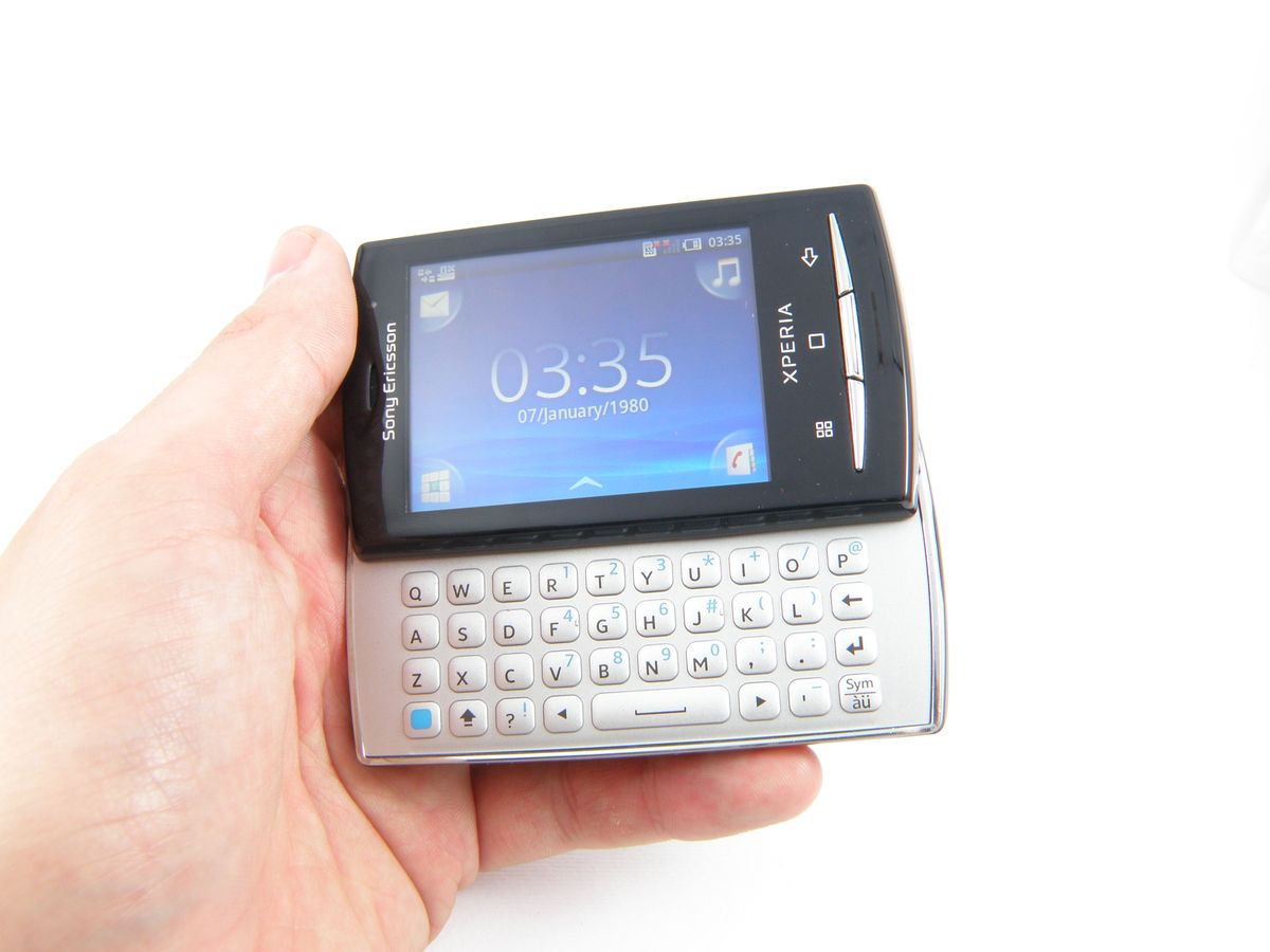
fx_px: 1174
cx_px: 635
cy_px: 476
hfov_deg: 56.8
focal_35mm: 32
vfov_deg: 44.2
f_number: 5.6
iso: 100
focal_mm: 5.72
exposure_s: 1/20
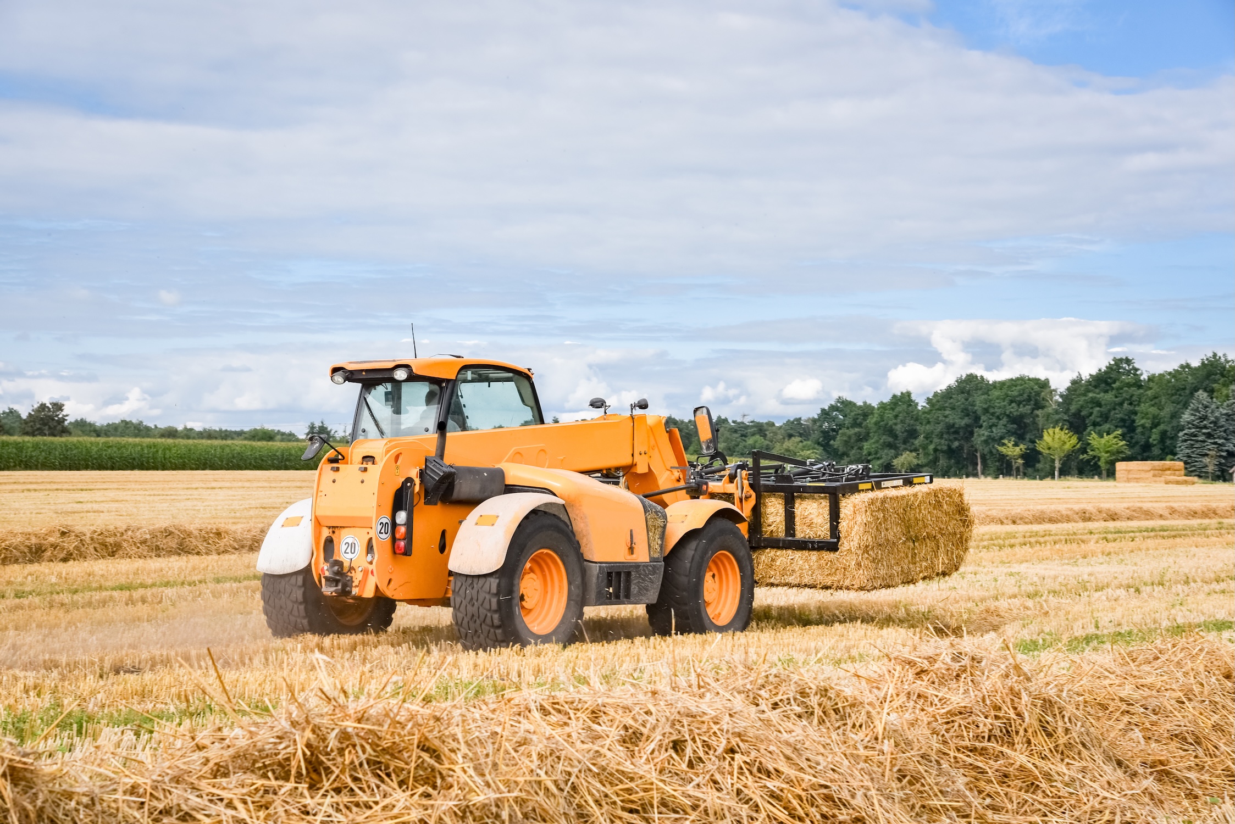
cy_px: 412
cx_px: 618
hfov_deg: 30.9
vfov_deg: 20.9
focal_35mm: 65
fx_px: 2231
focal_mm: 65
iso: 200
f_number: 10
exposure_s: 1/400
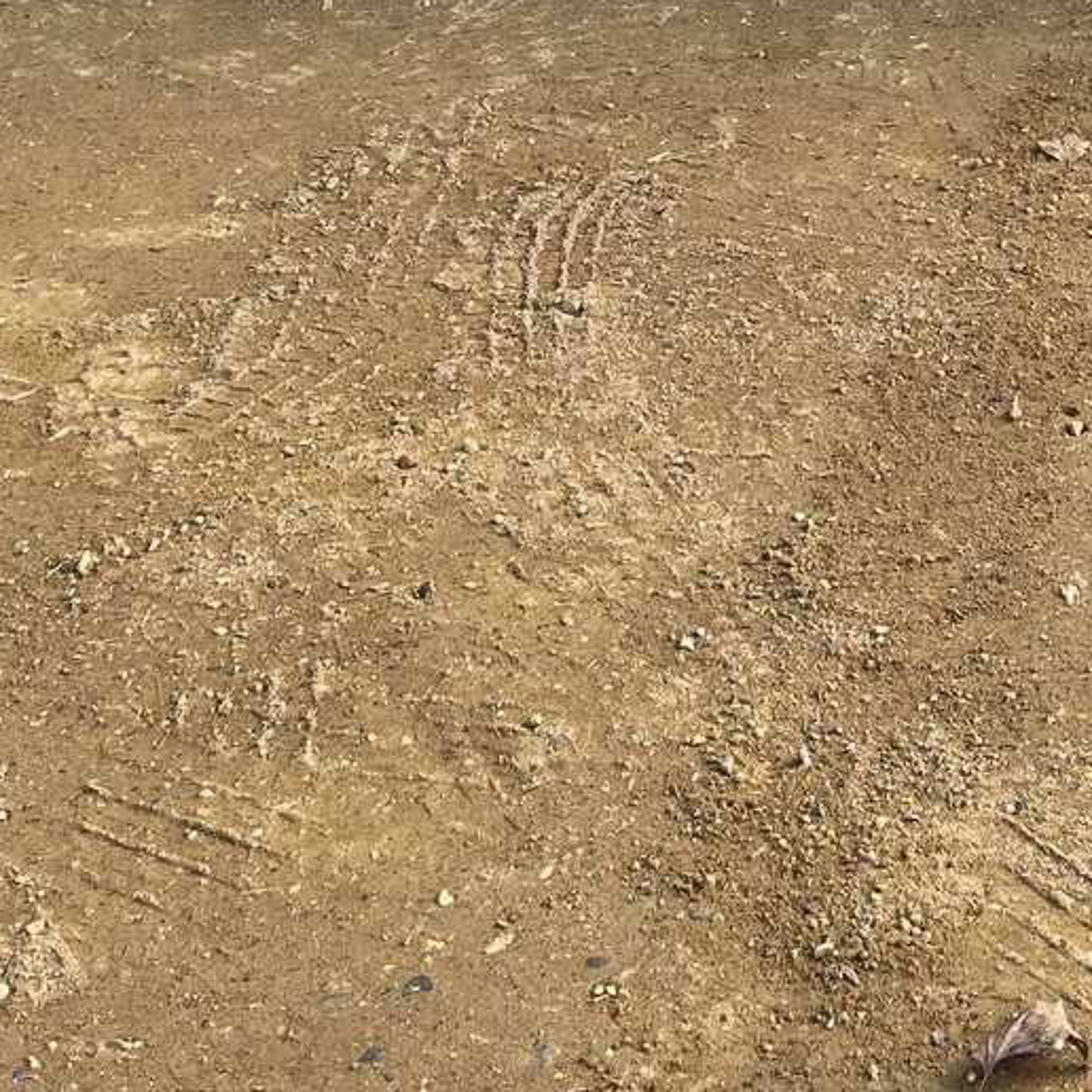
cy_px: -434
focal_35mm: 89
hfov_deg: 18.8
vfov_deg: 17.9
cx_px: 1181
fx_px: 3176
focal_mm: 5.1
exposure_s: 1/676
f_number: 1.6
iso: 50
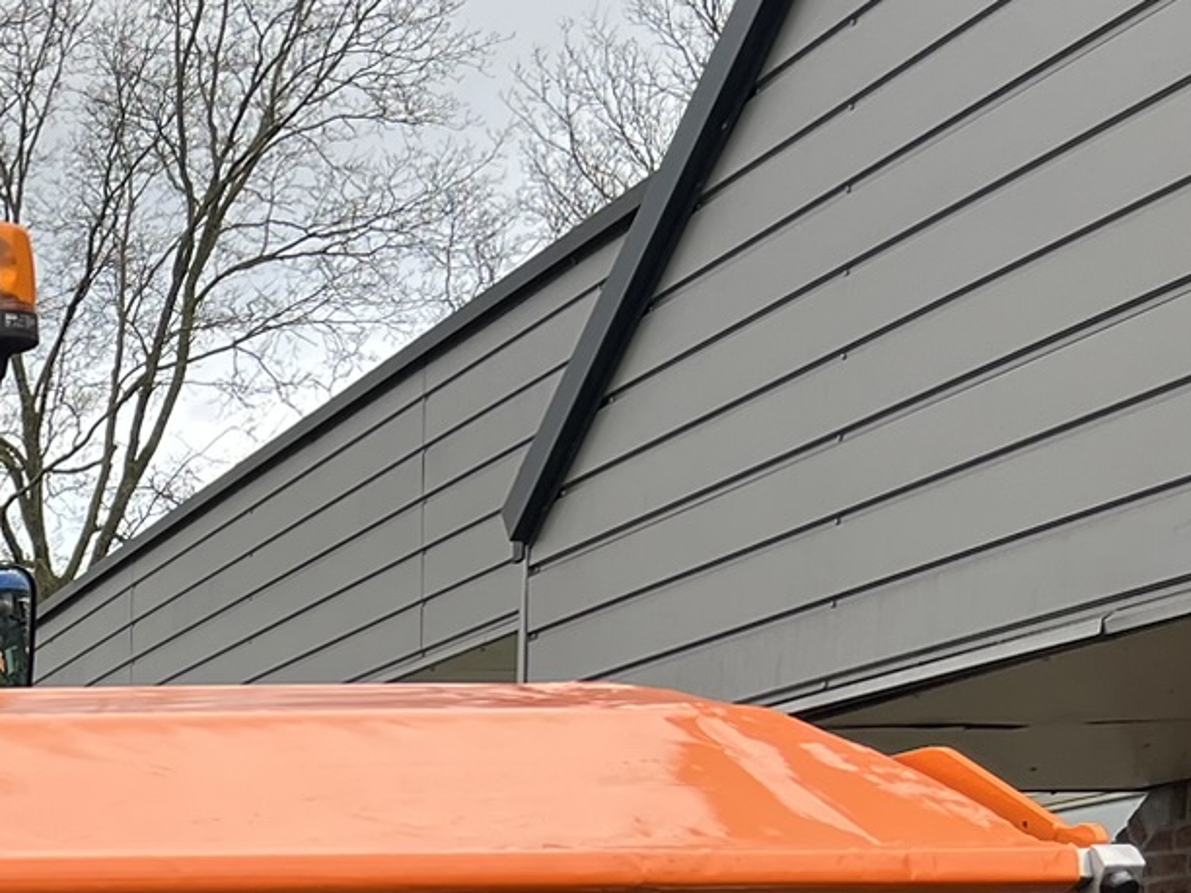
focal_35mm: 87
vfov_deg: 15.7
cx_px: -586
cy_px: 1307
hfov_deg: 19.6
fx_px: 2993
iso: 50
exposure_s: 1/670
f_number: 1.5
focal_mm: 5.7
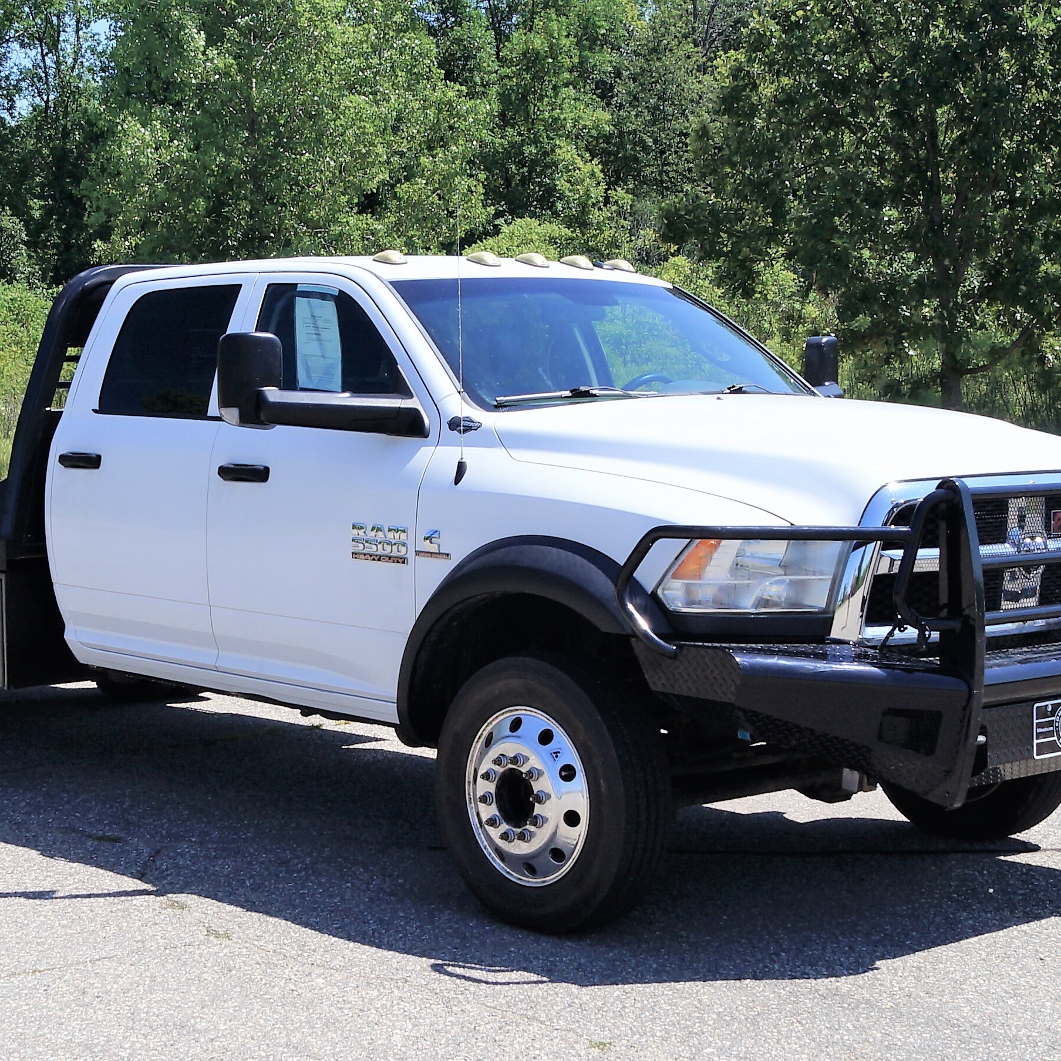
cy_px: 533
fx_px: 1734
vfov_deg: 34.0
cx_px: 434
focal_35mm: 50
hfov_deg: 33.9
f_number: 13
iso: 100
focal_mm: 26
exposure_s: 1/200
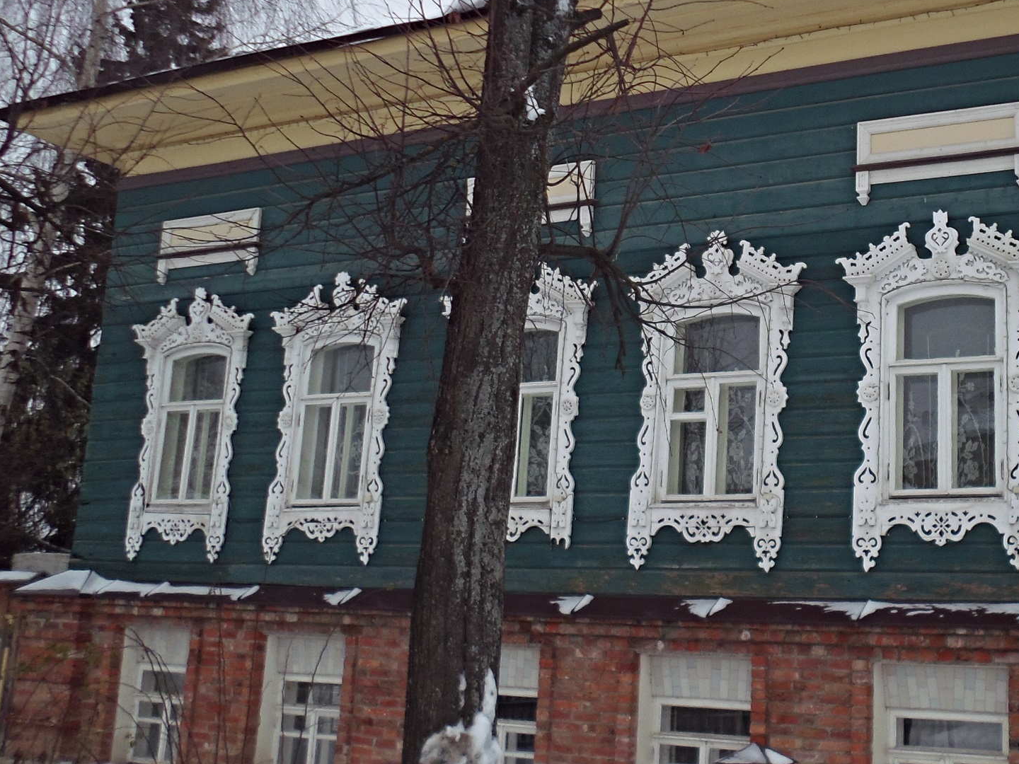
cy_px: 303
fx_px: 1325
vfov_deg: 32.1
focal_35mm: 45
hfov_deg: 40.8
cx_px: 768
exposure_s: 1/250
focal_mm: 4.5
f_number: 2.5
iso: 100
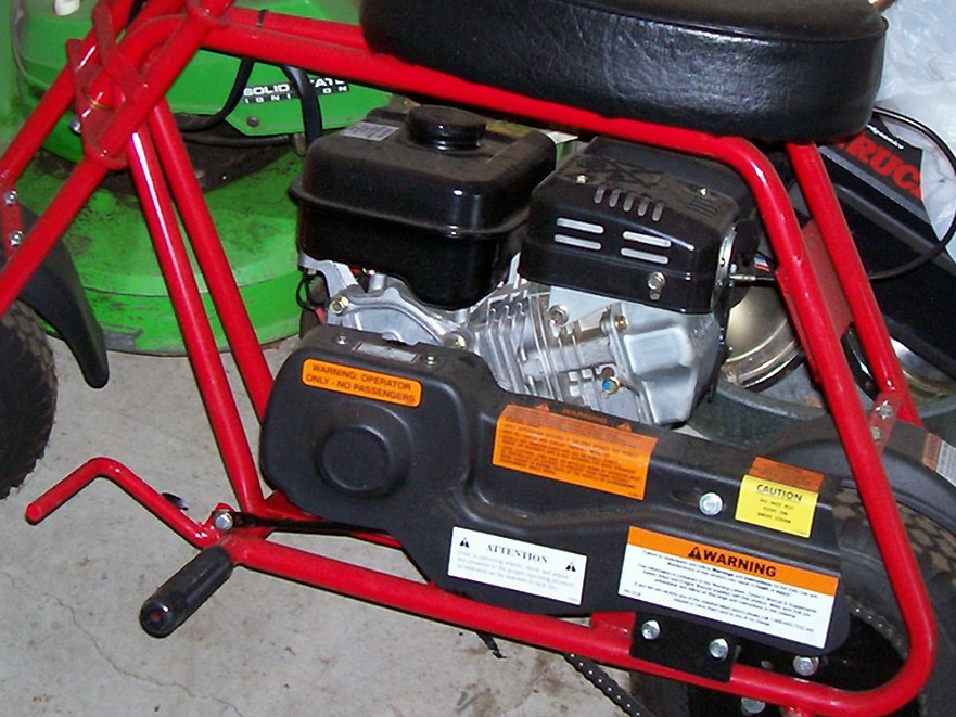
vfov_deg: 18.6
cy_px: 260
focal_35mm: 79
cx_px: 426
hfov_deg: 24.7
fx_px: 2182
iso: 80
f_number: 2.7
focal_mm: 5.6
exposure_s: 1/64
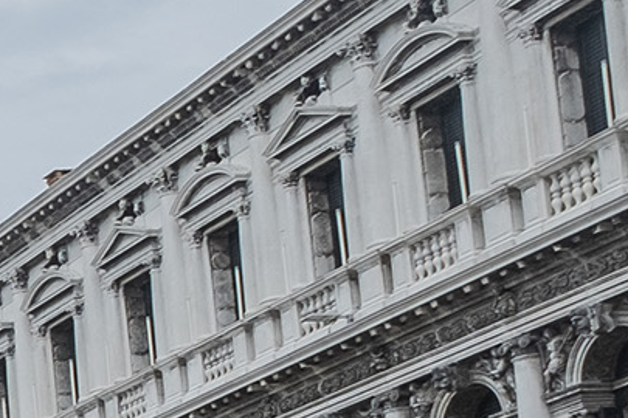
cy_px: 695
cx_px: -1254
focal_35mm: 111
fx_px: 1936
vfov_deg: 11.6
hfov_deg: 11.3
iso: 200
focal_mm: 10
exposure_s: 1/180
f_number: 5.6
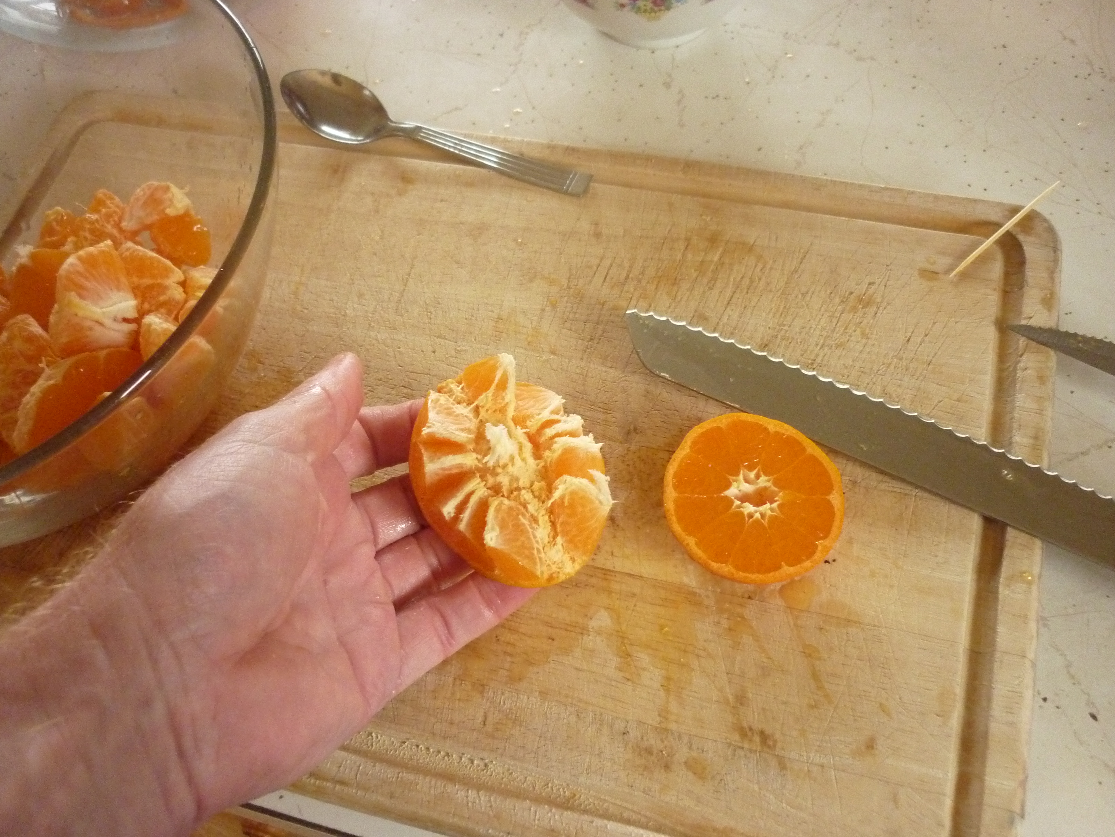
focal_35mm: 33
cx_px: 558
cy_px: 418
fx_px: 1063
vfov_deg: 42.9
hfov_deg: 55.4
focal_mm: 5.5
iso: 640
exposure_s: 1/60
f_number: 2.8
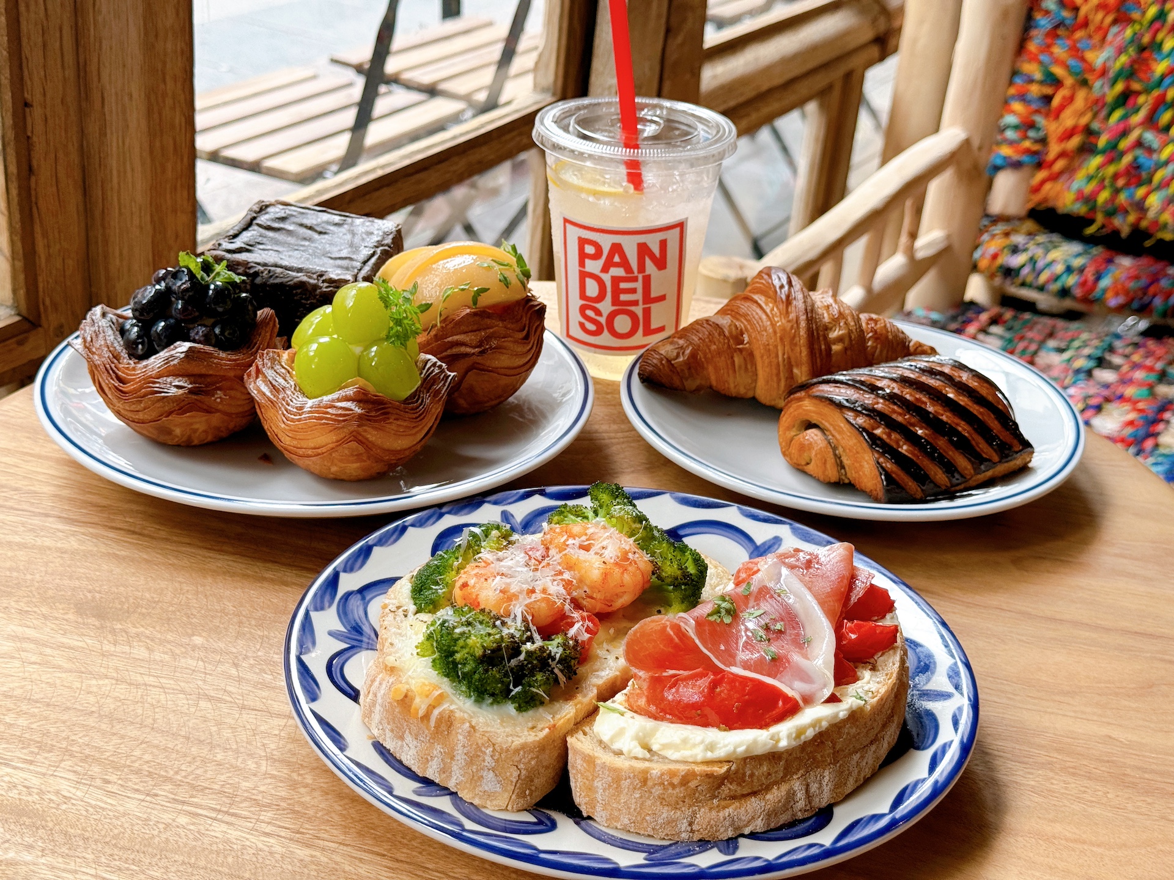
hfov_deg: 39.7
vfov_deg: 30.3
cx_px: 587
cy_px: 440
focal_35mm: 48
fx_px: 1628
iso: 80
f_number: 1.78
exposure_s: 1/121
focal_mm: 6.76
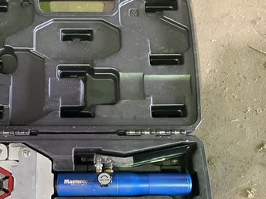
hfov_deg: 35.0
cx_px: 79
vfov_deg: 26.5
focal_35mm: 54
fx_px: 415
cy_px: 159
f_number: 1.8
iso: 250
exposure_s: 1/50
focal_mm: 3
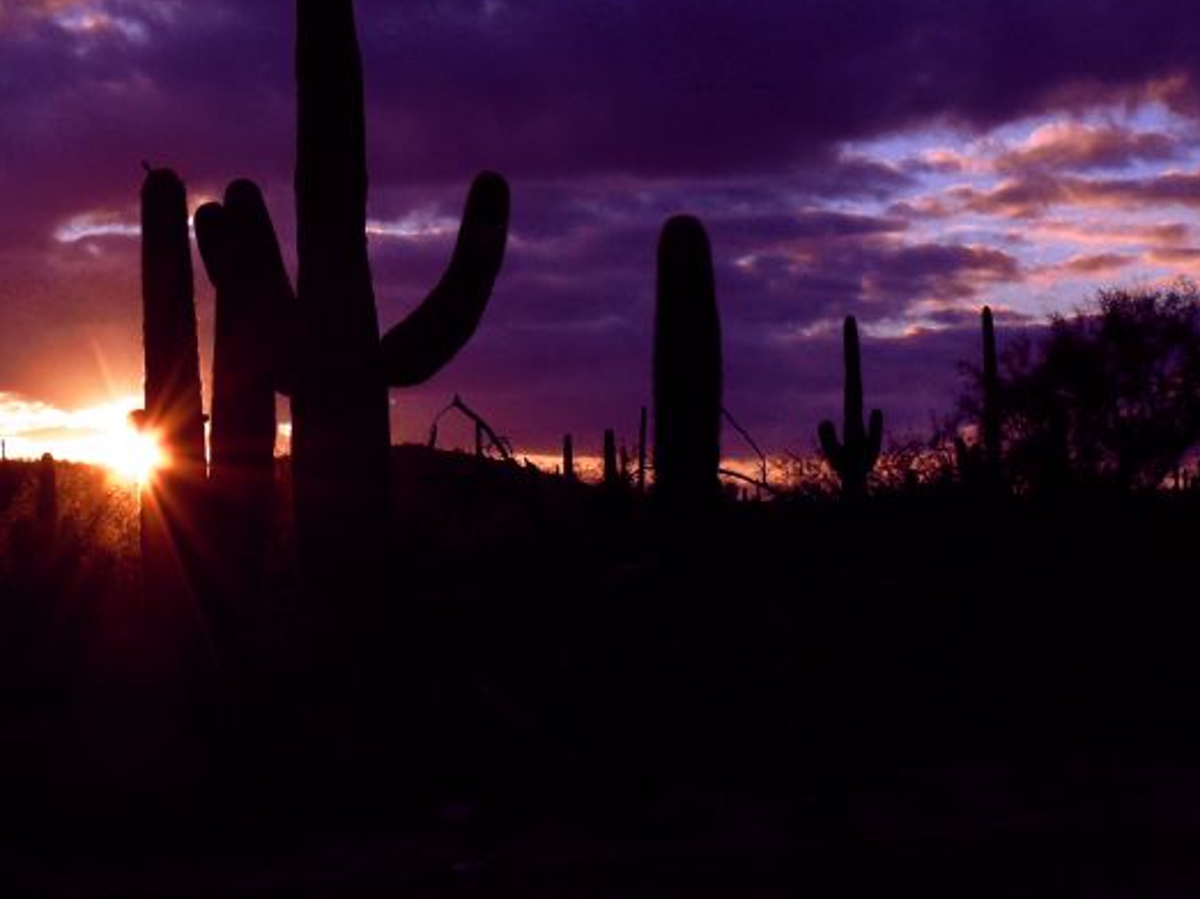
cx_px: 329
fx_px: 3361
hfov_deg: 20.1
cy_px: 340
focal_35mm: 97
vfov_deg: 15.2
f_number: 5.6
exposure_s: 1/500
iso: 100
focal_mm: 13.2
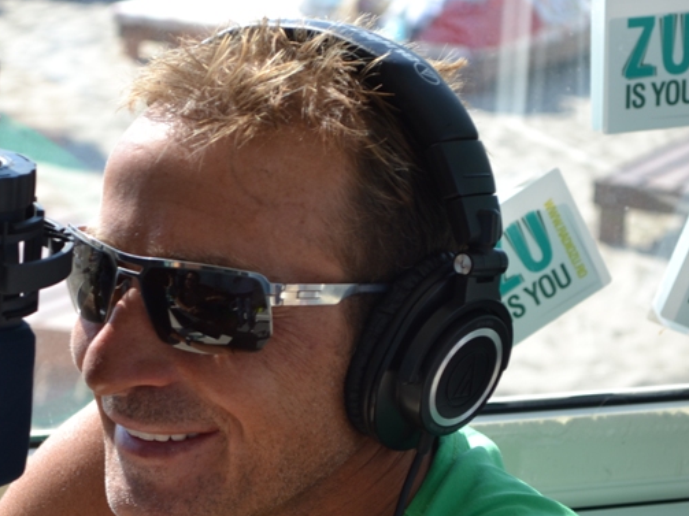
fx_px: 2823
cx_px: 239
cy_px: 287
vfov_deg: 10.5
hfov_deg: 13.9
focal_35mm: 142
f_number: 6.3
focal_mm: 55
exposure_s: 1/160
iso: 100
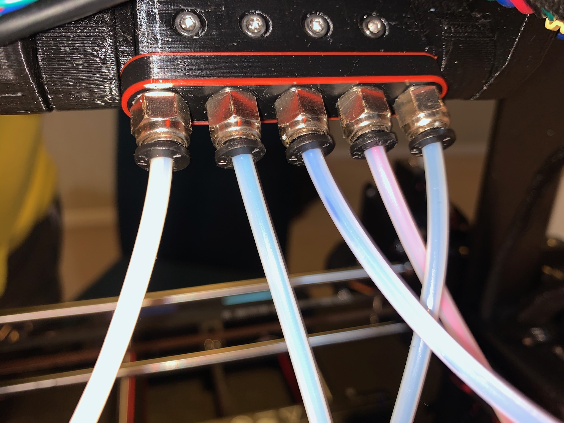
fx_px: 424
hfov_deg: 67.3
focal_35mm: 26
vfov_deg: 53.1
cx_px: 282
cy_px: 212
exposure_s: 1/7
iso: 25
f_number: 1.8
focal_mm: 4.25
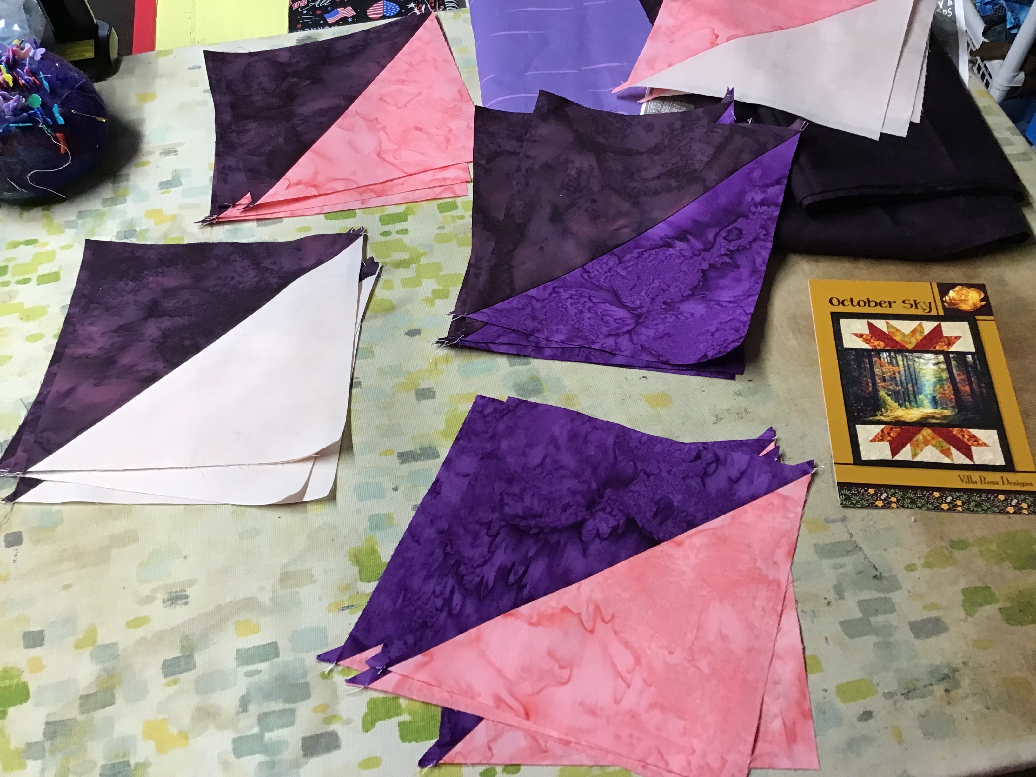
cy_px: 388
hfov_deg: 58.4
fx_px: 928
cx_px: 518
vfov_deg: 45.4
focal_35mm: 31
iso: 40
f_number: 2.4
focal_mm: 3.3
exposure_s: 1/30
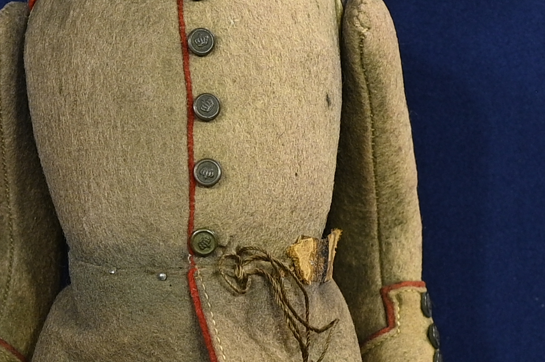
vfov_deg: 6.5
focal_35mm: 211
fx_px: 3192
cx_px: 212
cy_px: 297
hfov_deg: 9.8
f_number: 5.6
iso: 400
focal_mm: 35
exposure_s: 1/1000
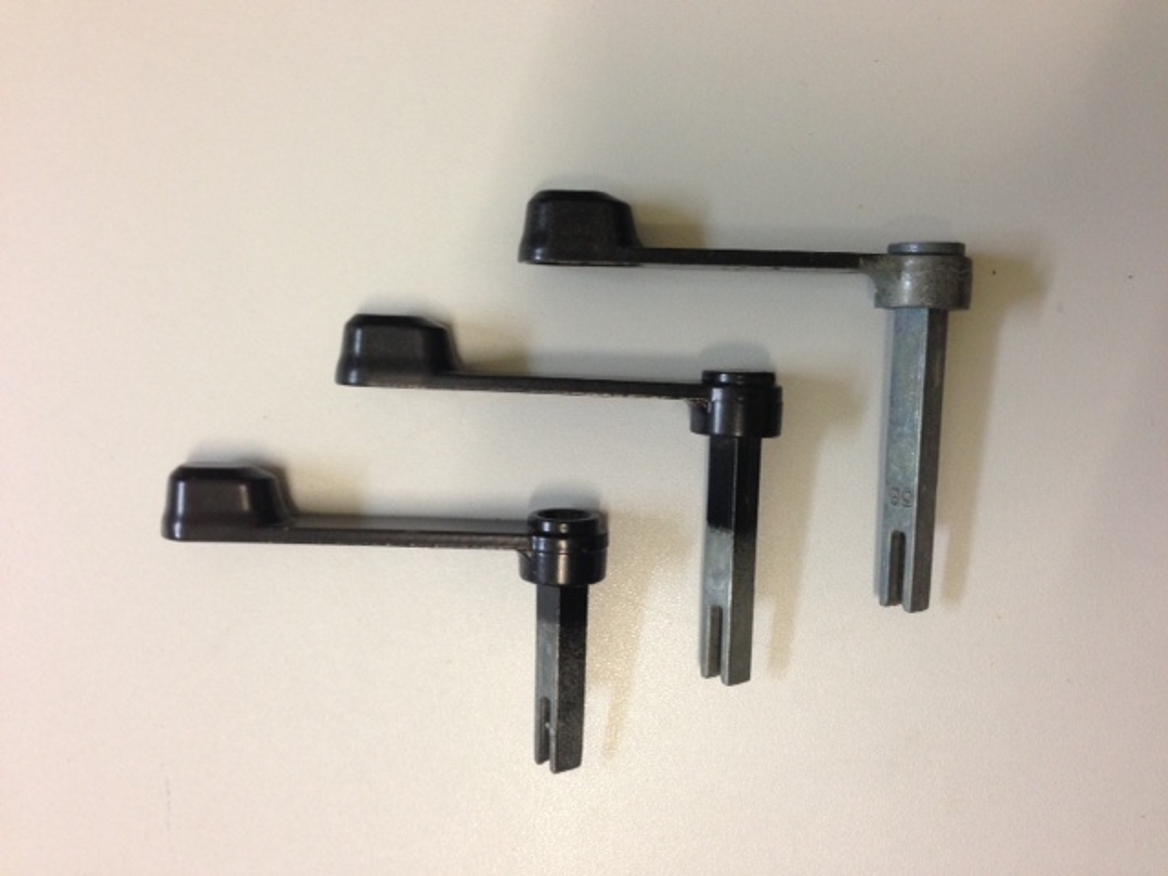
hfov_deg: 55.4
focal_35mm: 33
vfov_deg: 42.9
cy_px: 438
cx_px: 584
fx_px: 1113
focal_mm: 4.13
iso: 125
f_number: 2.4
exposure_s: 1/20
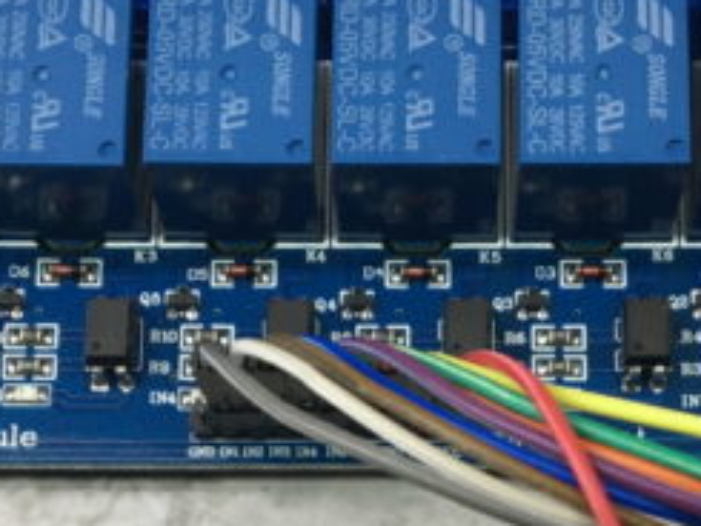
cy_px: 606
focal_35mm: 91
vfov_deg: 15.7
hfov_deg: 21.5
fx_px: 1844
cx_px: 395
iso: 32
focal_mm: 4.15
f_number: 2.2
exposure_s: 1/40
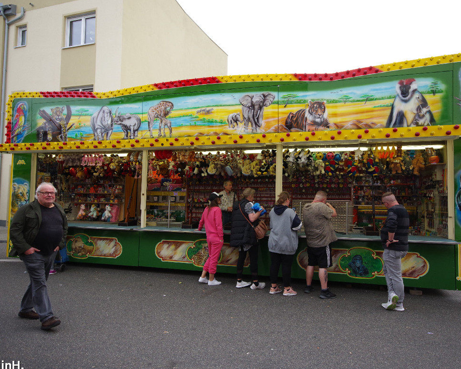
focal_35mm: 22
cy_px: 184
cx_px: 251
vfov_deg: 63.1
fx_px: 300
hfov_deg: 74.9
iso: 400
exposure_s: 1/125
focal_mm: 13
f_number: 7.1
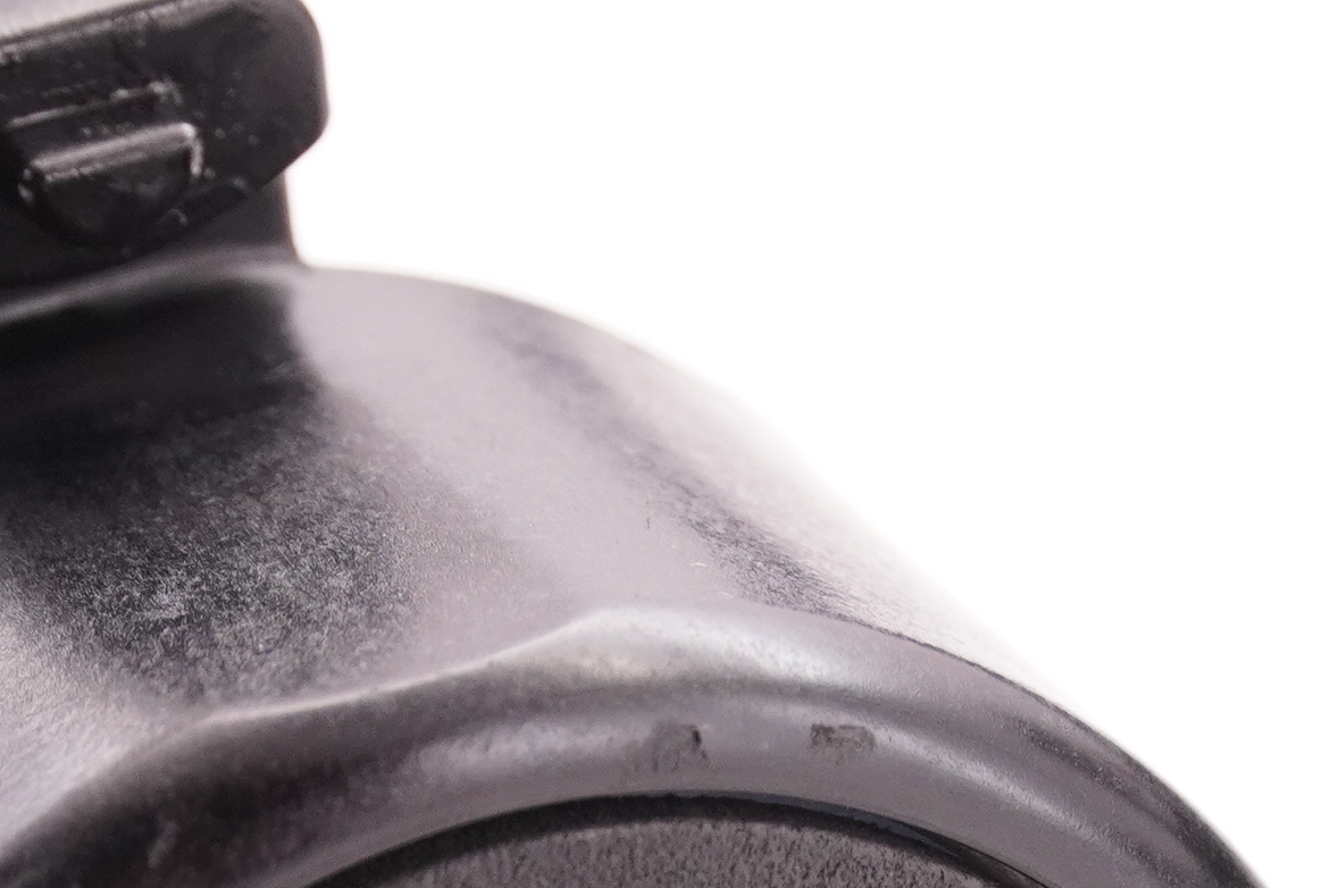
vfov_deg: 3.7
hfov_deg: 5.5
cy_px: 1427
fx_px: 13853
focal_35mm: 375
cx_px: 472
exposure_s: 1/125
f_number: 5.6
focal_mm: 69
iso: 1000
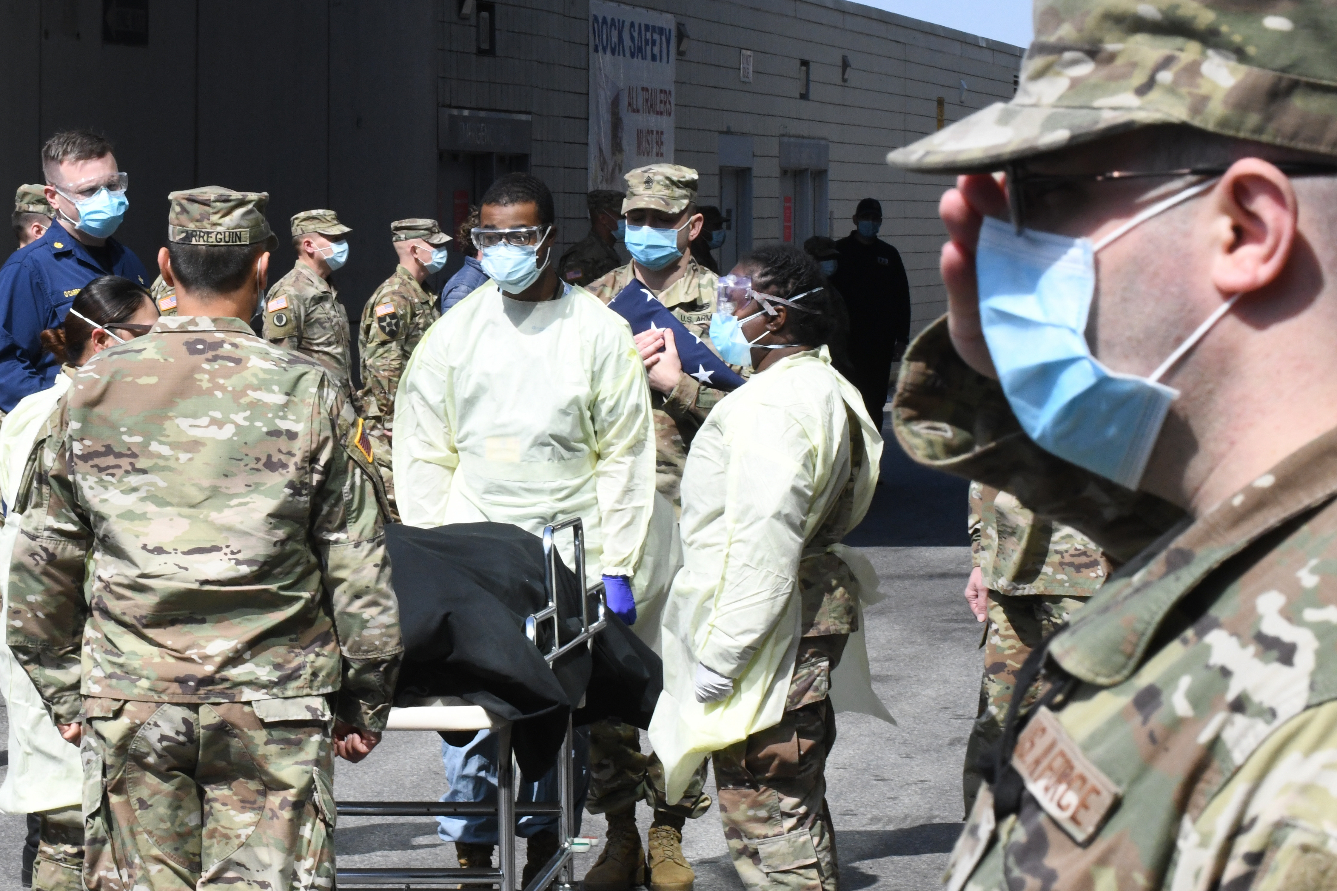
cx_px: 372
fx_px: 4791
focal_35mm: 129
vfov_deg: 10.6
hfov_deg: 15.8
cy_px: 472
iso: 1800
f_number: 32
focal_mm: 70
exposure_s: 1/500
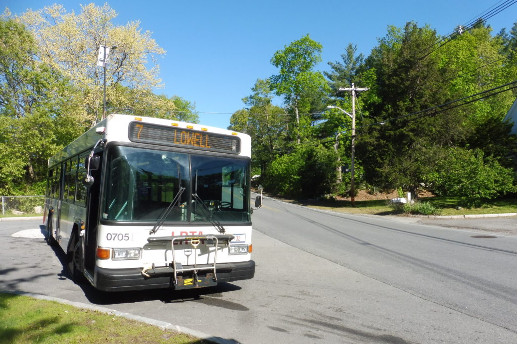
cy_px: 185
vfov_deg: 49.5
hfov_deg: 69.4
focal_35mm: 26
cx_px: 267
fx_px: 373
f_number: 4
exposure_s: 1/500
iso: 100
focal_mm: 4.3
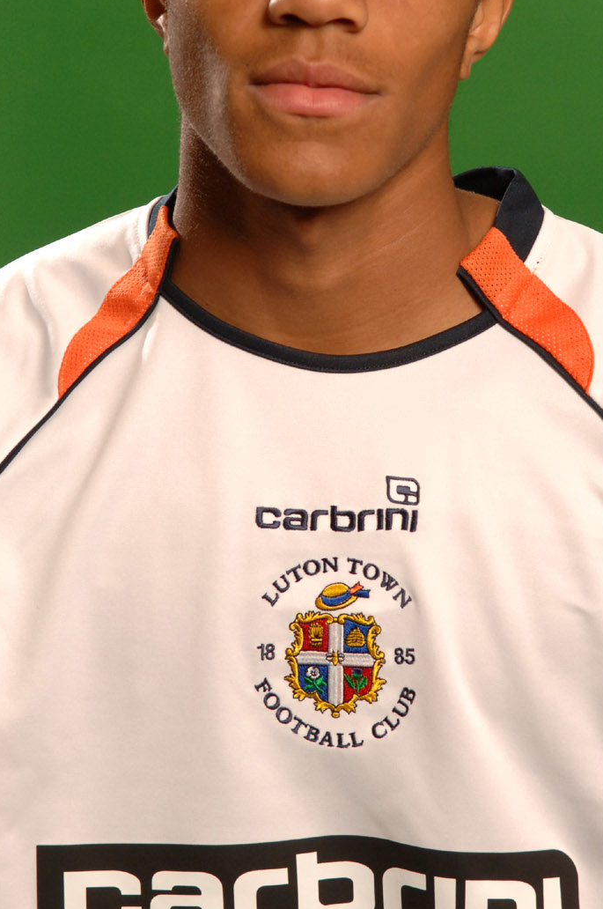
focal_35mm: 144
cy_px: 365
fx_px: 3625
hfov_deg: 9.5
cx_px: 339
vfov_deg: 14.3
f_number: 5.6
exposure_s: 1/125
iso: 400
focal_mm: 55
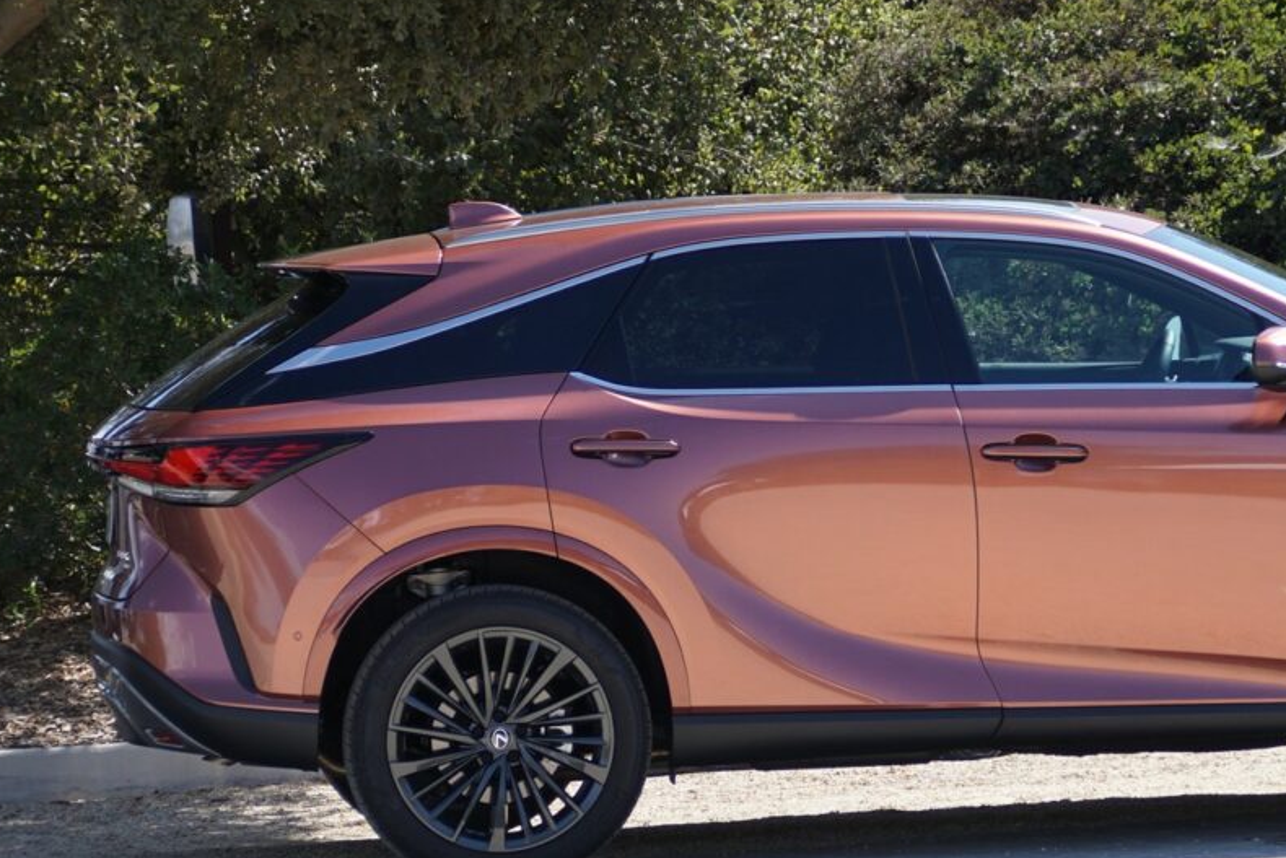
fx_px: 12504
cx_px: 1042
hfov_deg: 5.9
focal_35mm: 350
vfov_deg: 3.9
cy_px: 368
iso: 100
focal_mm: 120
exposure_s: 1/200
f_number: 6.3
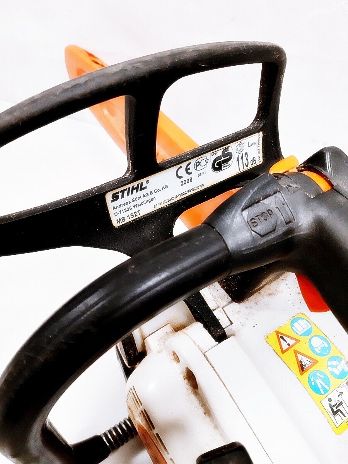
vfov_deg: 65.3
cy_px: 232
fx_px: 362
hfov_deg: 51.4
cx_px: 174
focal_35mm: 27
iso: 400
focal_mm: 3.93
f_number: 1.7
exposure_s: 1/50
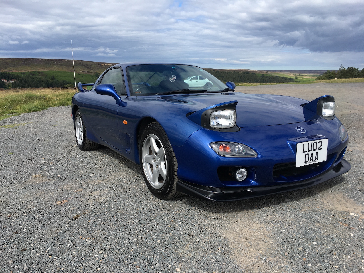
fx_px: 305
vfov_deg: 48.2
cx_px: 182
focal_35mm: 29
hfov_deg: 61.7
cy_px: 136
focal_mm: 4.15
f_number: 2.2
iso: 25
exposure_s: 1/1570
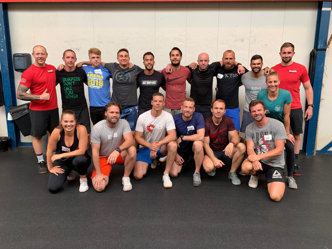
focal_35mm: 26
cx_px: 166
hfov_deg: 67.3
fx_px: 249
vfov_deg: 53.1
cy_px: 124
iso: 100
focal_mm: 4.25
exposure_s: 1/50
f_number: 1.8
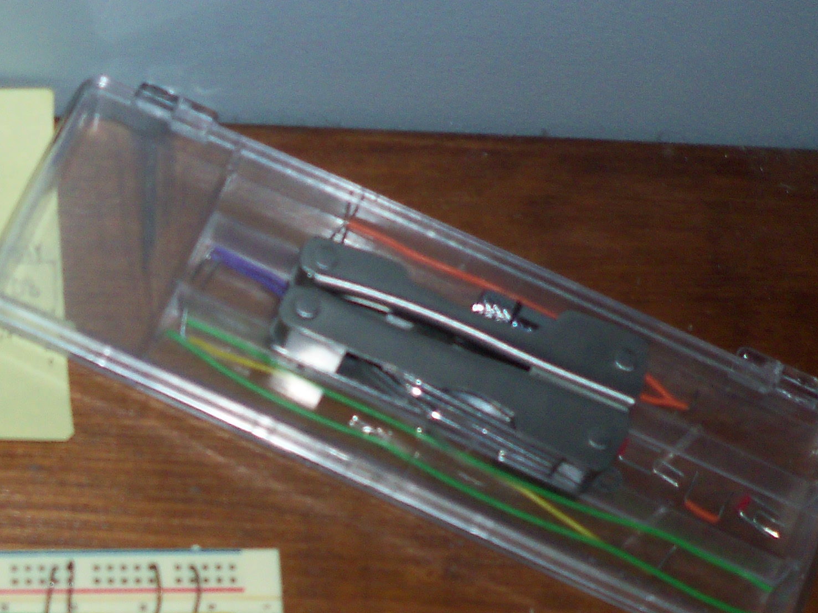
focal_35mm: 84
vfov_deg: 16.7
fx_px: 1984
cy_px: 755
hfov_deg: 21.8
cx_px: -124
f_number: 2.9
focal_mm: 5.7
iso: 100
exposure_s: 1/30
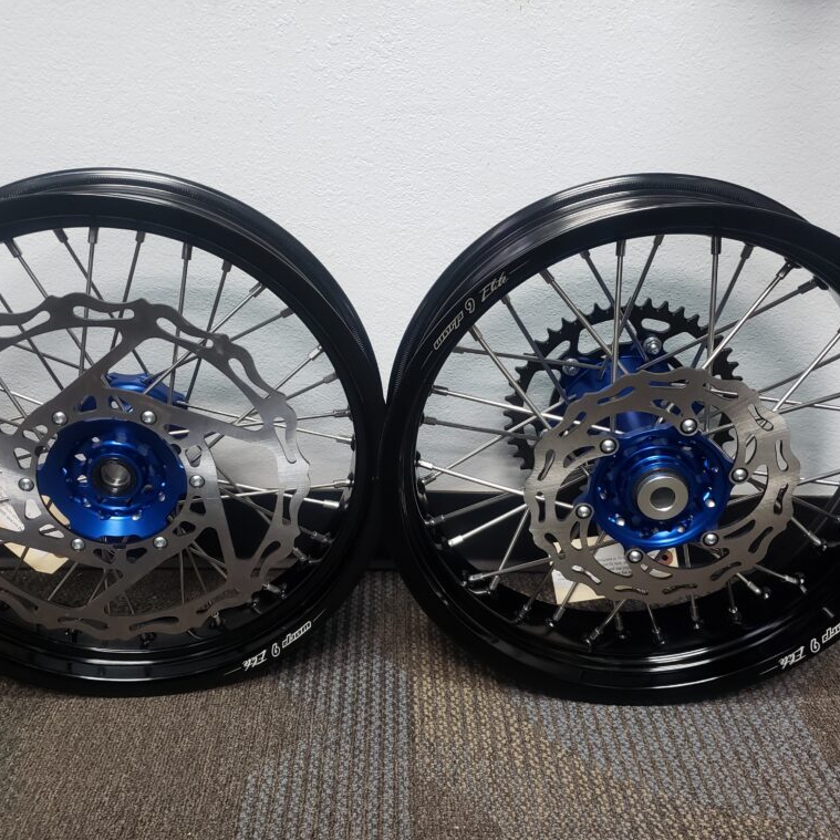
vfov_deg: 52.5
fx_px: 851
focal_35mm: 31
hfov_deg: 52.5
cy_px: 423
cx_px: 402
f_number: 1.5
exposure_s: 1/60
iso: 250
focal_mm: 4.3
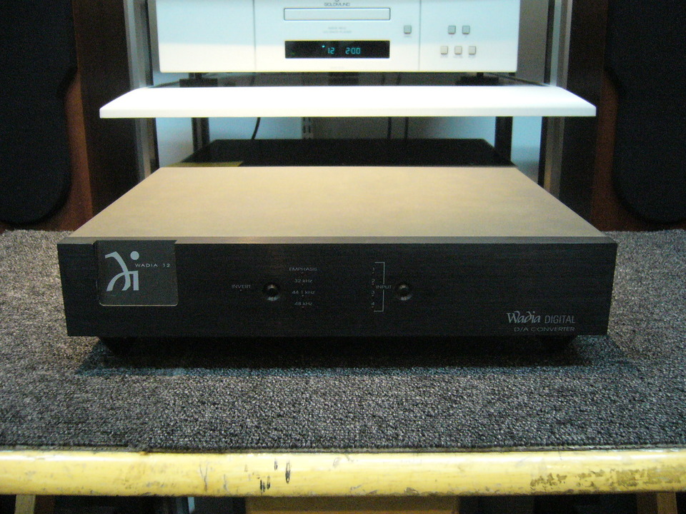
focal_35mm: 35
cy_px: 257
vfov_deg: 40.7
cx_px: 343
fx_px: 694
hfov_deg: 52.6
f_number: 2.8
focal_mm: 5.8
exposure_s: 1/25
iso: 400
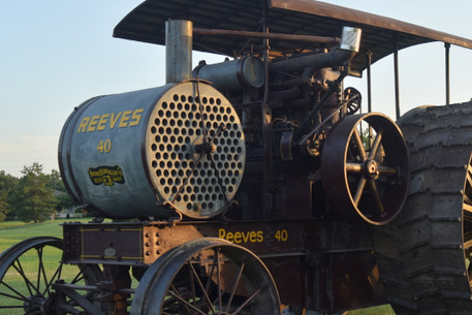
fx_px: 826
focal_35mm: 63
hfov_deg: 31.8
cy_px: 191
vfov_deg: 21.6
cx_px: 290
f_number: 6.3
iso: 200
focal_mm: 30
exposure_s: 1/125
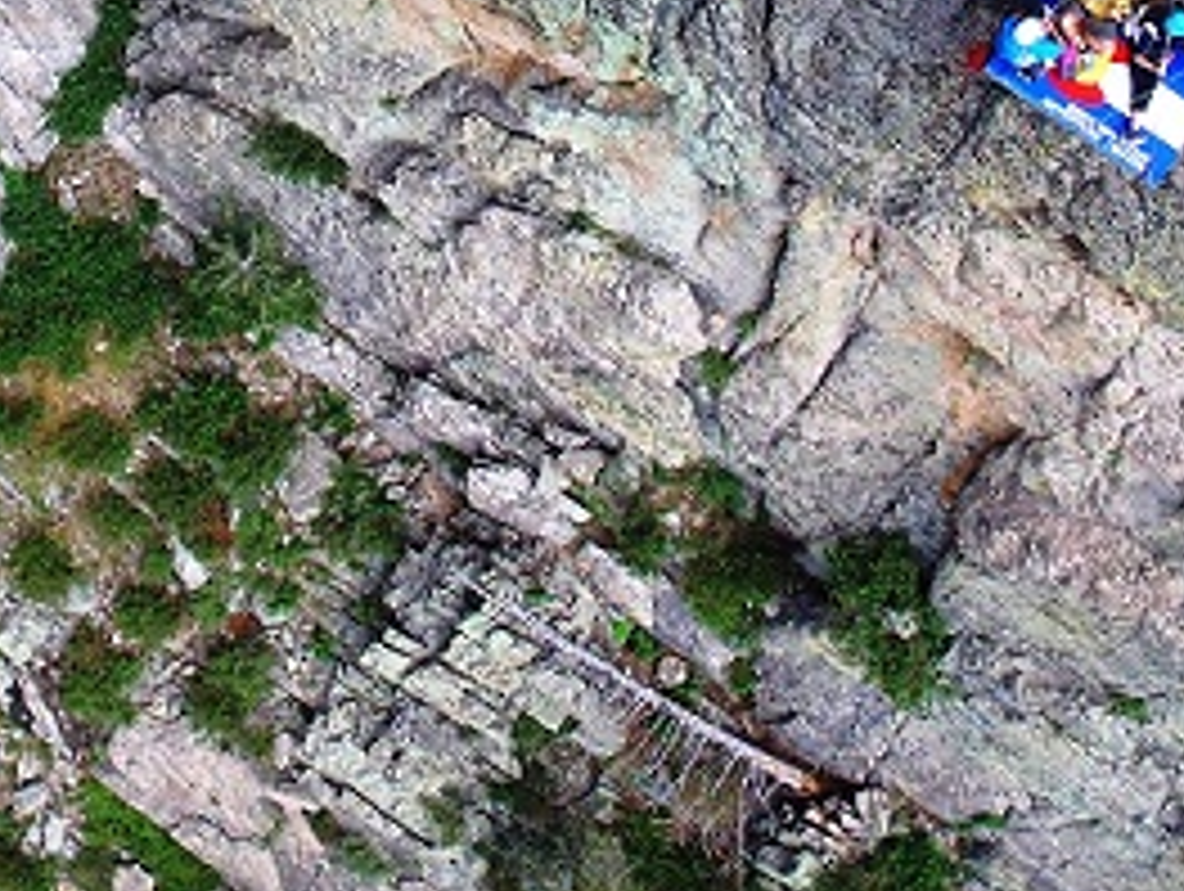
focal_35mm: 57
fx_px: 1952
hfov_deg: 33.2
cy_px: -92
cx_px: 315
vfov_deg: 24.0
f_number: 2.8
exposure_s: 1/457
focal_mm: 3.61
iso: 100
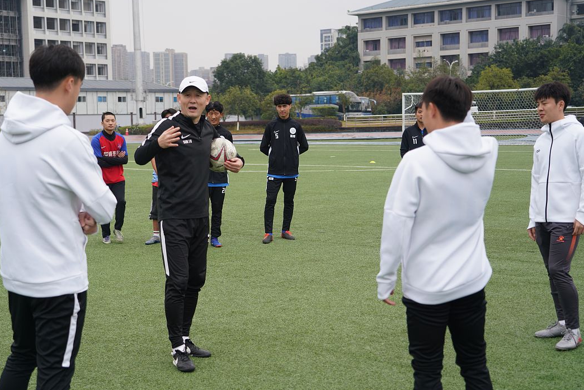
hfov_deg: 36.8
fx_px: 876
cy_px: 200
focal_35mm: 54
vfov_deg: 25.1
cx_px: 253
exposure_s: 1/500
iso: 200
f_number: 4
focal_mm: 47
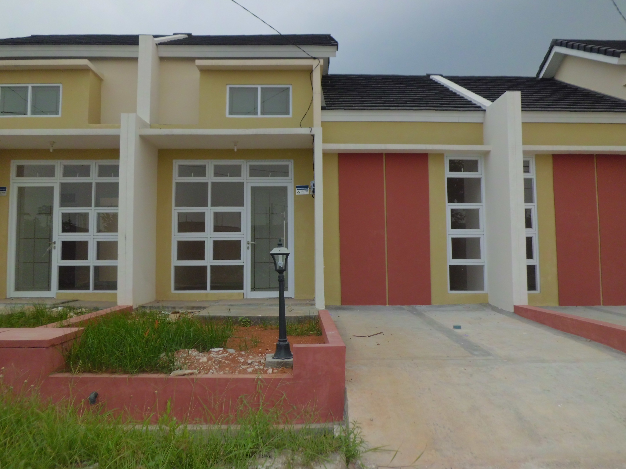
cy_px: 234
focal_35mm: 26
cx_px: 313
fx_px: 470
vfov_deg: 53.1
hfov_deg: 67.3
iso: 64
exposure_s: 1/200
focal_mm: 4.7
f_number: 2.8
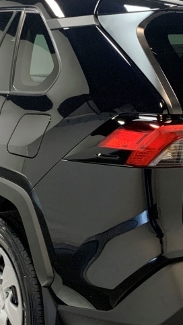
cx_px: 121
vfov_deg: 34.8
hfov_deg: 20.0
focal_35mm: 60
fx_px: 517
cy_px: 189
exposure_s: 1/60
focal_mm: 4.25
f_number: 1.8
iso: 400
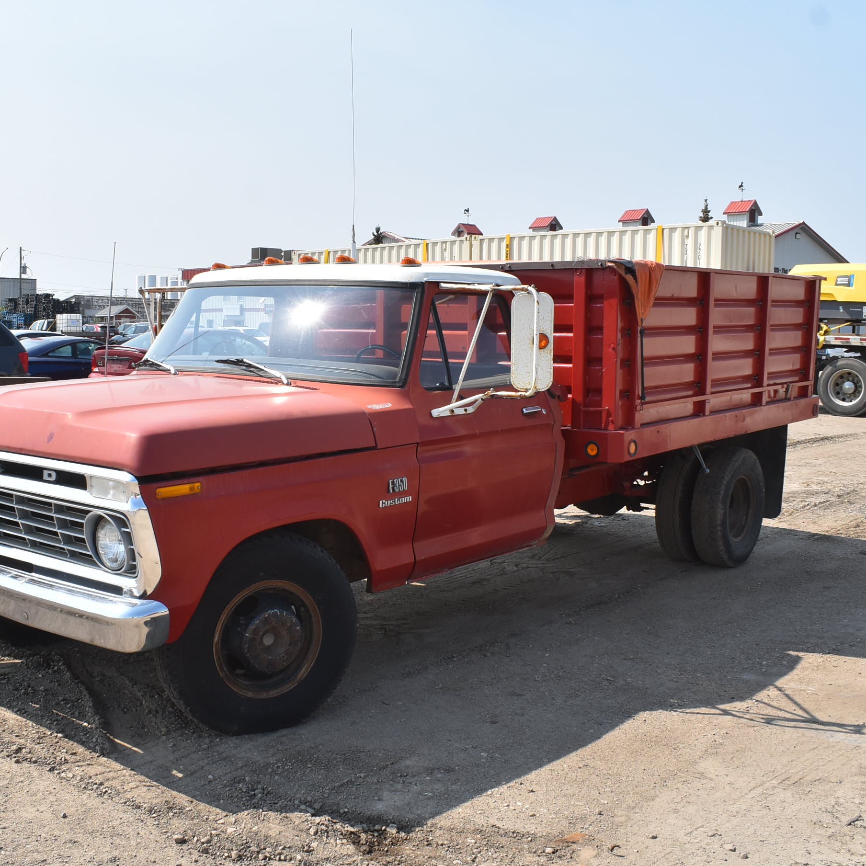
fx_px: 1076
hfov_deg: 43.8
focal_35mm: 38
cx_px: 373
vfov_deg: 43.9
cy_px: 449
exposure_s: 1/400
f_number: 10
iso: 200
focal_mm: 18
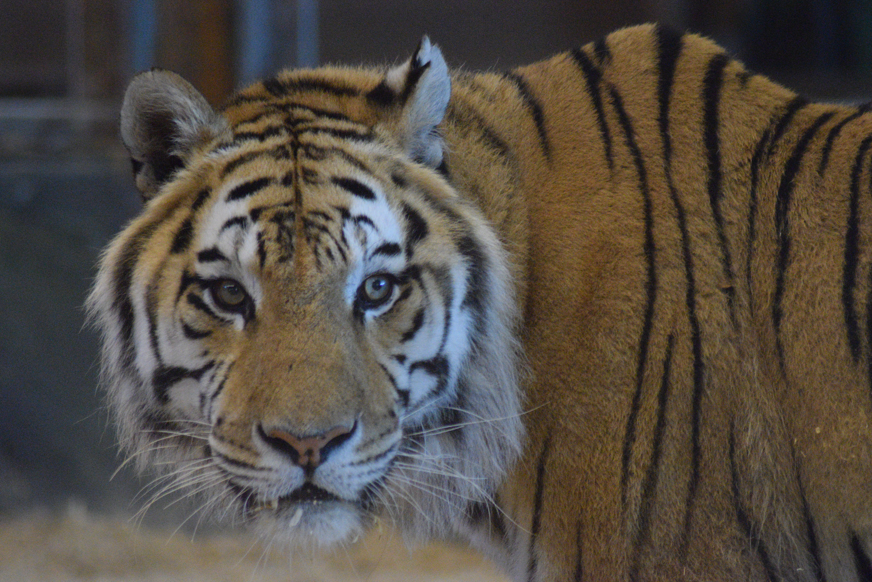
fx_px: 10174
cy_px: 291
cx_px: 436
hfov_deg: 4.9
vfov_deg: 3.3
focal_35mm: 420
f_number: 5.3
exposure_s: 1/500
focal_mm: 280
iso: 8000
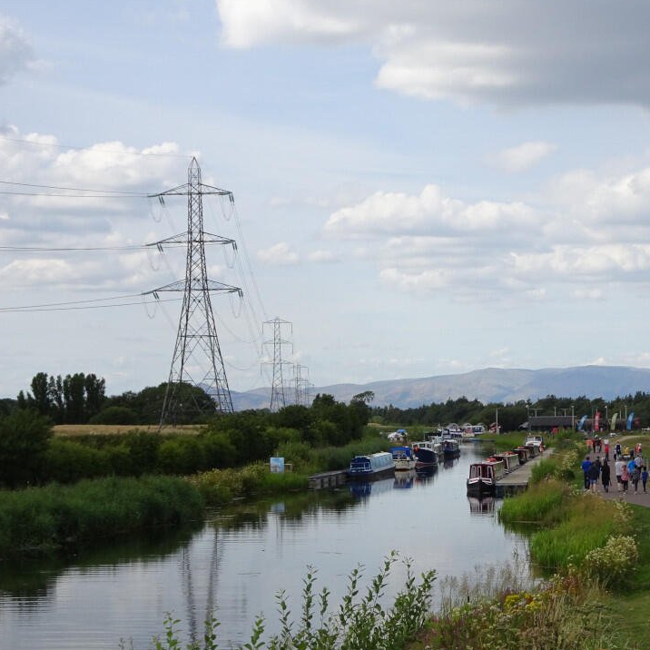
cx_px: 504
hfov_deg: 21.4
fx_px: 1700
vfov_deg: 21.6
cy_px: 388
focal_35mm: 80
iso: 80
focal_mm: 9.18
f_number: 4.5
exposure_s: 1/640
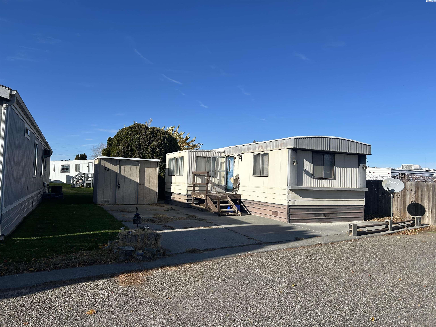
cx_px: 218
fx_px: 327
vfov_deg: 53.1
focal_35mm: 26
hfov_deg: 67.3
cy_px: 164
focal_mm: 5.7
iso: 50
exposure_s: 1/5076
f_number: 1.5
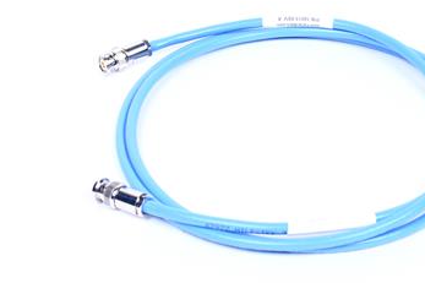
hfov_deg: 18.8
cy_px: 89
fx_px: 1286
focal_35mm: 109
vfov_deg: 12.5
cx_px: 214
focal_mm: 42
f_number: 13
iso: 200
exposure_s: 1/200
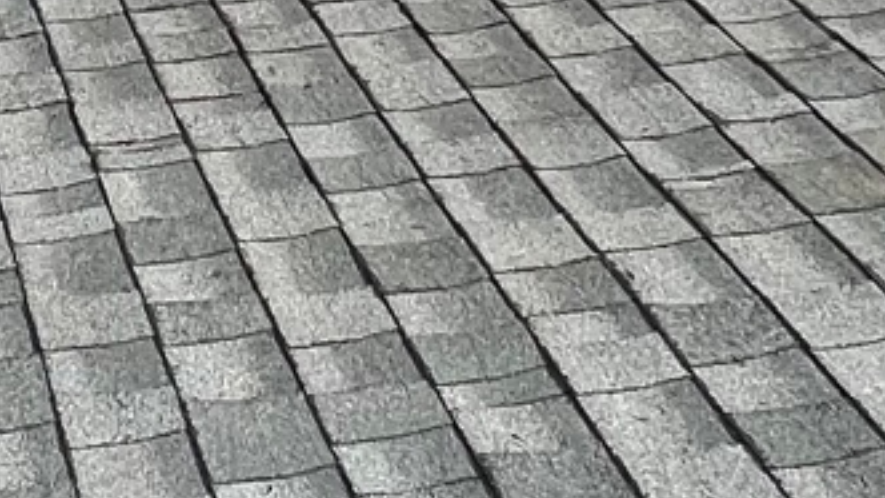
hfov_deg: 24.0
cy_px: -344
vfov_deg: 13.0
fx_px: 2019
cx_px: 69
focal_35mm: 86
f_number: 1.8
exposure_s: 1/4065
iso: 32
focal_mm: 1.57
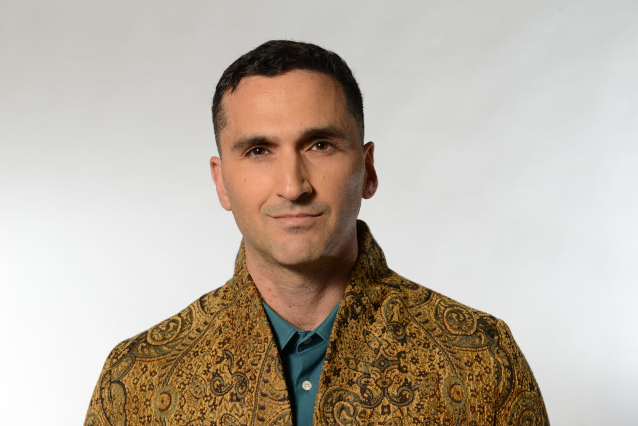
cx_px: 319
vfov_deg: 19.5
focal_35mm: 70
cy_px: 213
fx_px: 1241
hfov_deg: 28.8
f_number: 9
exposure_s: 1/250
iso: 500
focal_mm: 70
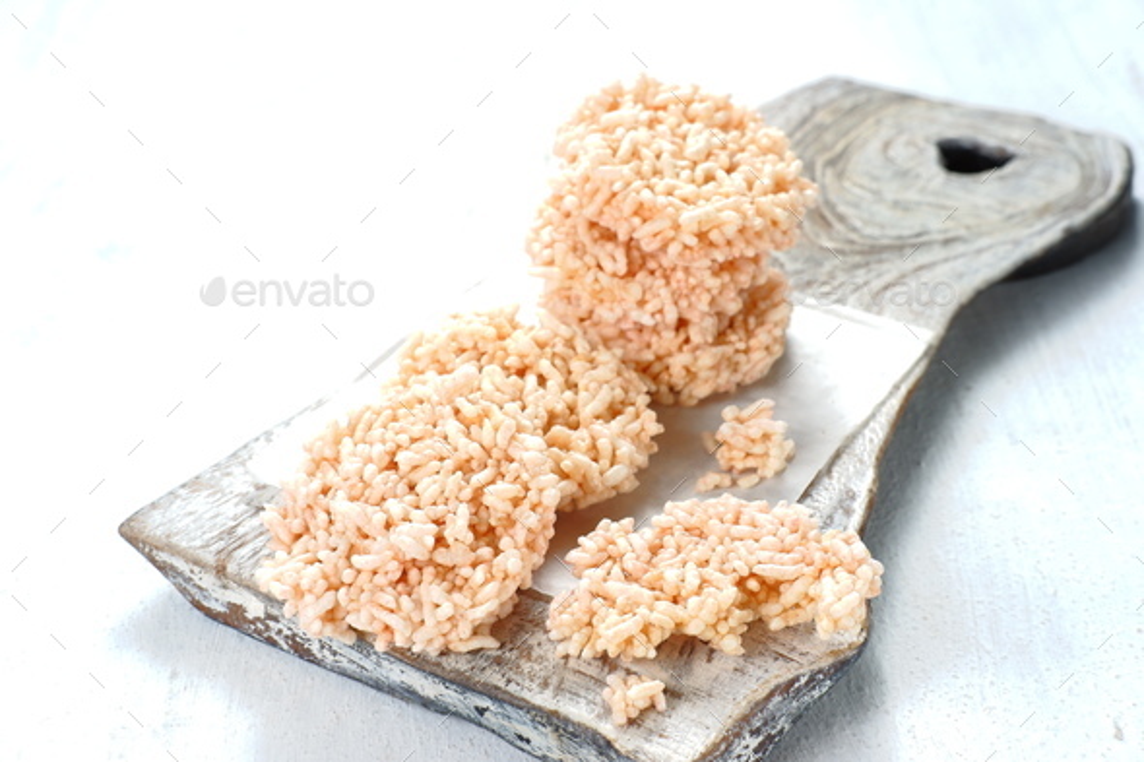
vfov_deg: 25.5
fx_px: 1684
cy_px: 381
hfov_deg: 37.5
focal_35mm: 53
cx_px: 572
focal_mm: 35
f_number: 8
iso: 100
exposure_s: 1/100
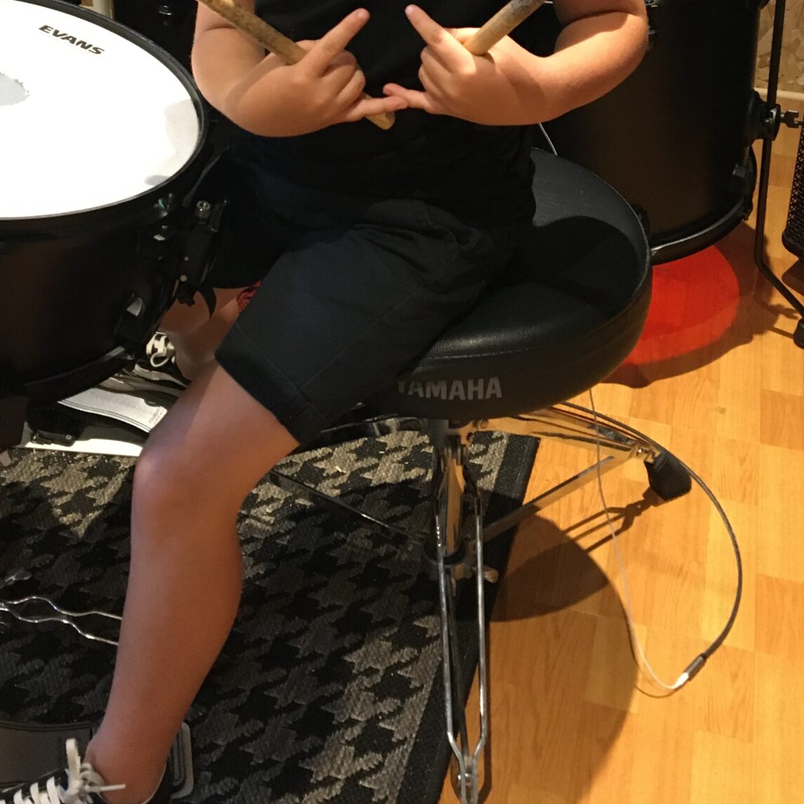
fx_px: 1314
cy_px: 54
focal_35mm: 50
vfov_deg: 32.1
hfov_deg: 34.0
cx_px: 372
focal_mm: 4.15
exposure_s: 1/17
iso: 200
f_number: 2.2
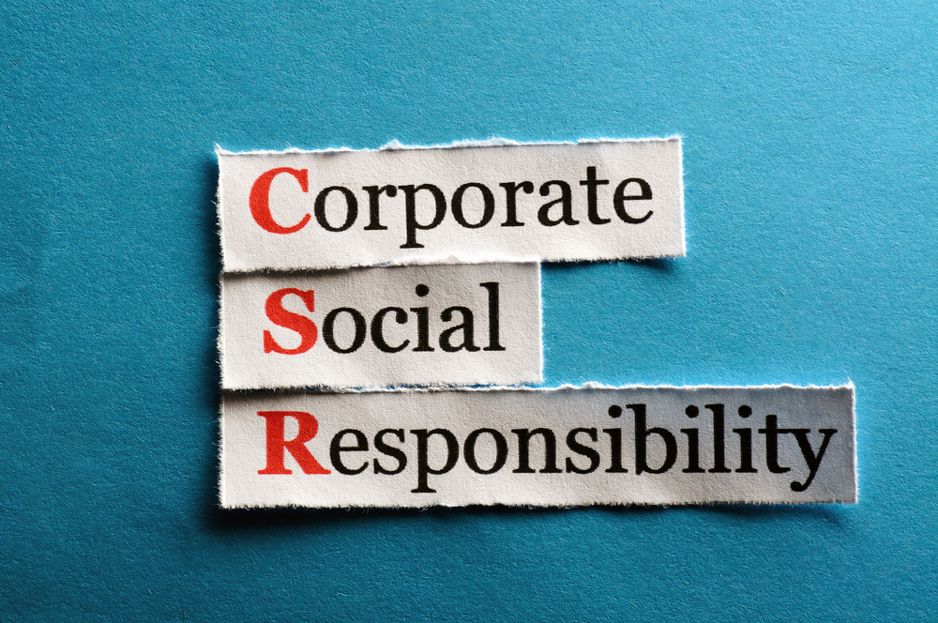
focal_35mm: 315
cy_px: 312
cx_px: 469
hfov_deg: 6.5
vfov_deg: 4.4
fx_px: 8197
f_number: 11
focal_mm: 210
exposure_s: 1/200
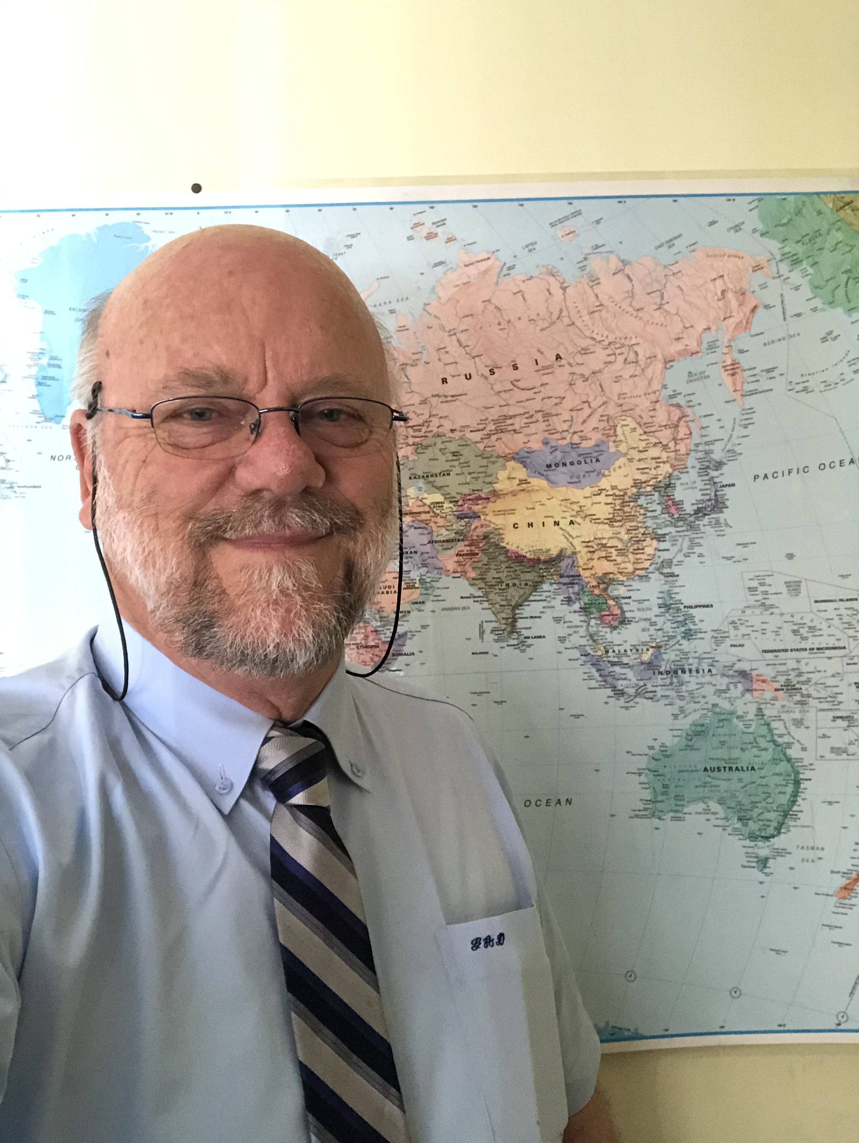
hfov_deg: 44.2
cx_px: 430
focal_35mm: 32
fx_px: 1058
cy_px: 572
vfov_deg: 56.8
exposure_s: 1/20
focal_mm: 2.87
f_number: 2.2
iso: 500
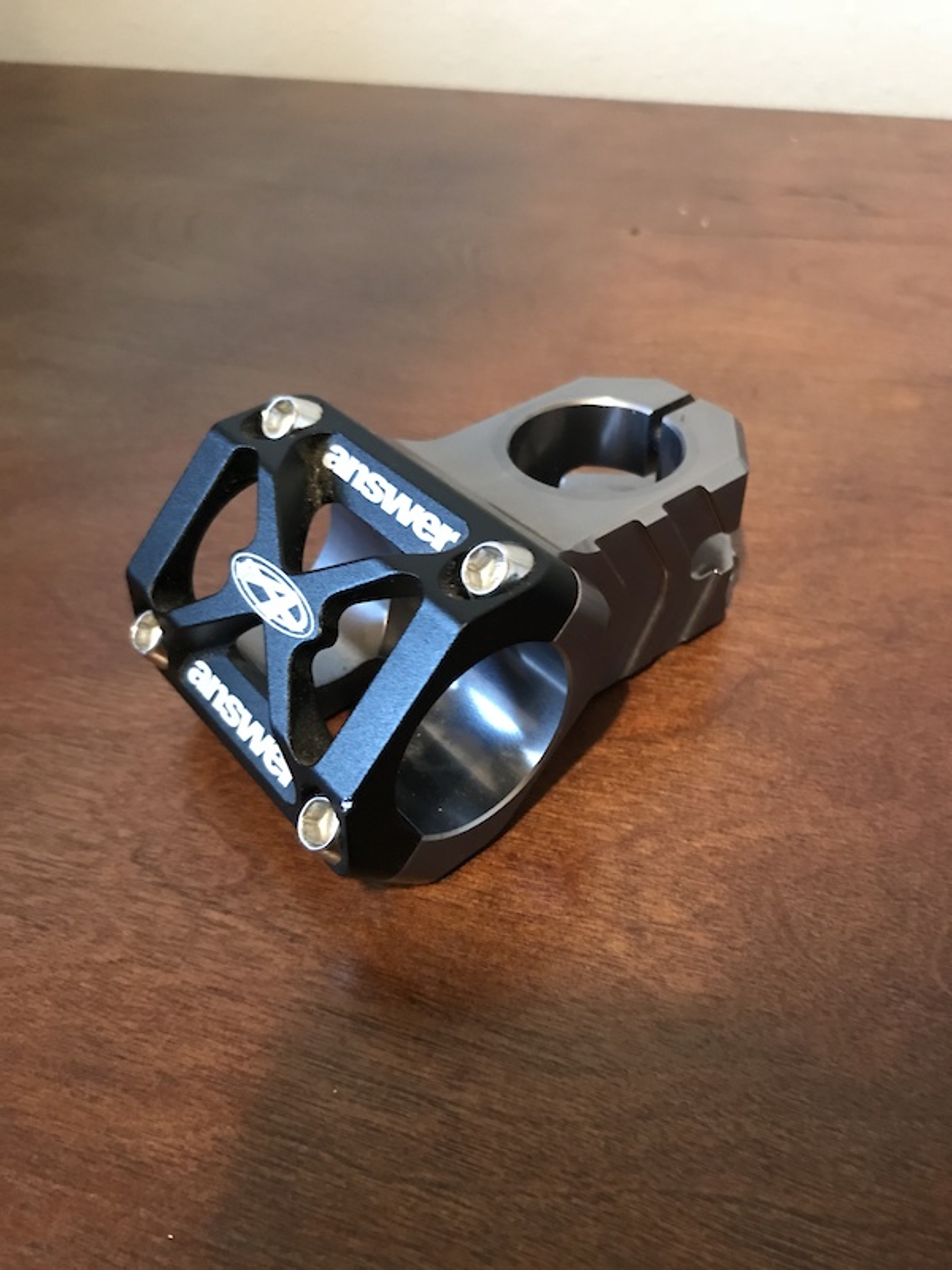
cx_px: 476
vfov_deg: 63.4
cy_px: 635
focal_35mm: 28
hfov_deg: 49.7
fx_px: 1027
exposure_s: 1/4
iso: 100
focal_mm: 3.99
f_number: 1.8
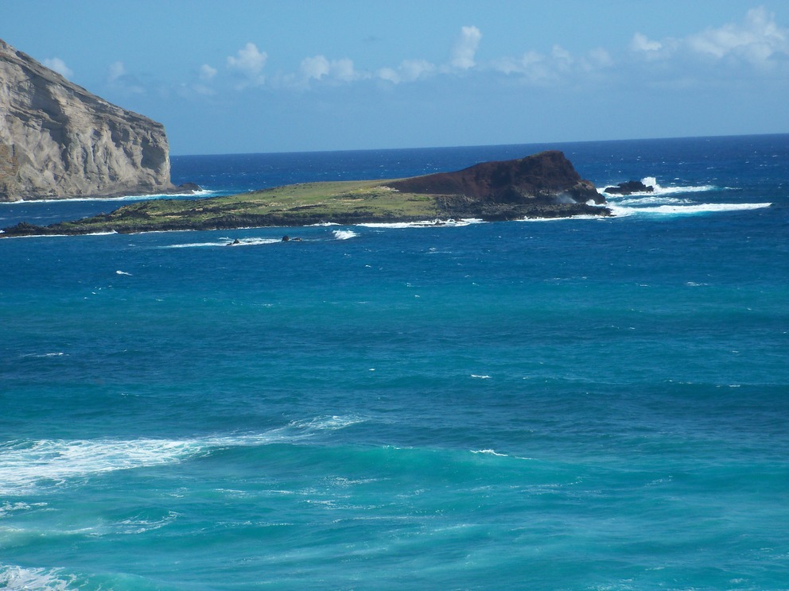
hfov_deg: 14.9
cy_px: 296
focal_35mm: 132
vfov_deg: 11.2
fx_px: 3009
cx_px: 394
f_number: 4.2
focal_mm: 23.5
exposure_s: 1/640
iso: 64
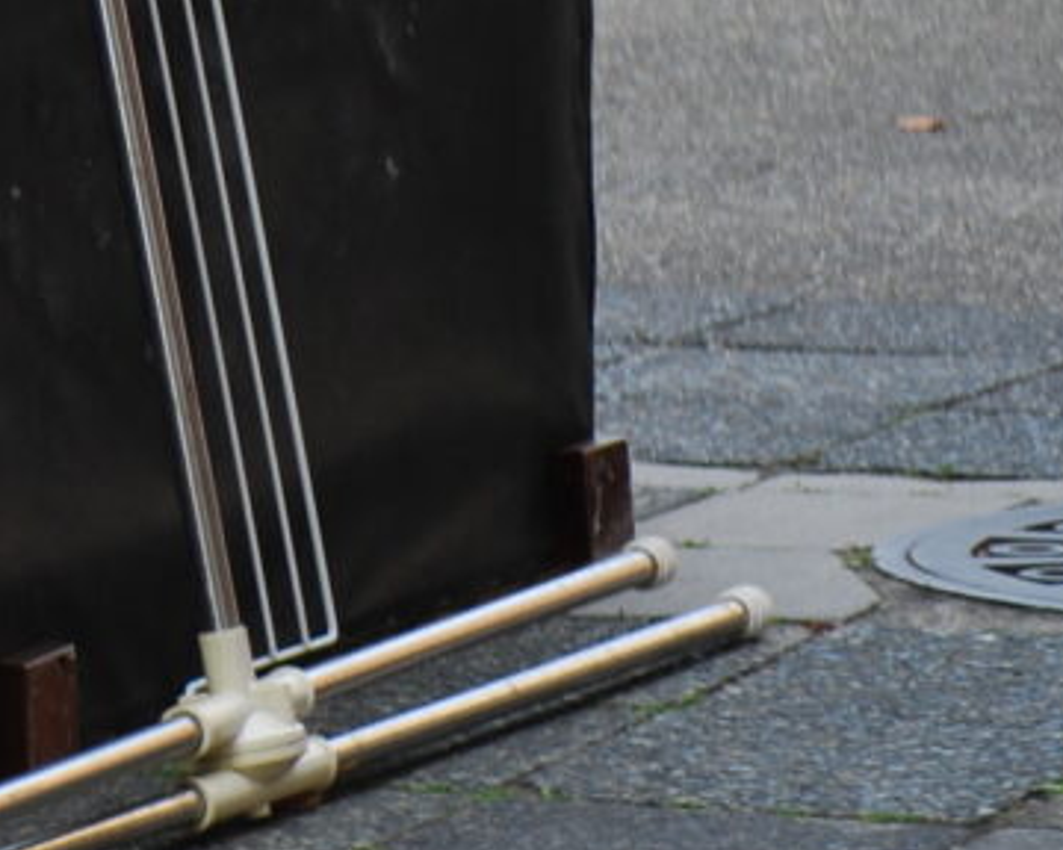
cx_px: -971
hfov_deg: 4.4
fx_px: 13622
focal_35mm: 433
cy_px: -50
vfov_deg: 3.6
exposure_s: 1/125
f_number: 4.2
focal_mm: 72
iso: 100
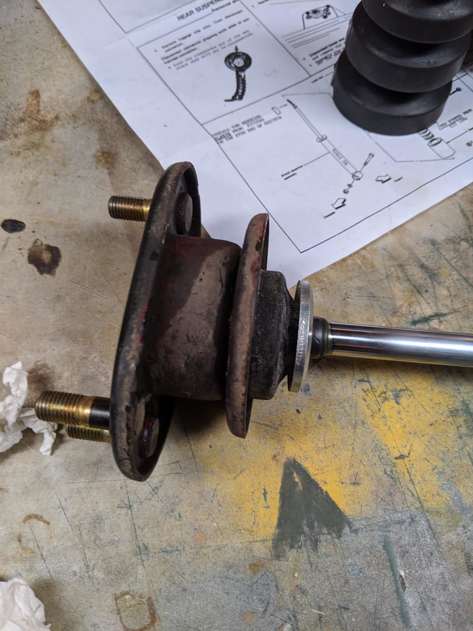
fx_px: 492
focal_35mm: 27
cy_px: 316
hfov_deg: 51.4
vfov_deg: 65.3
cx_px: 236
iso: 84
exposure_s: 1/59.9
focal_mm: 4.44
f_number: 1.8
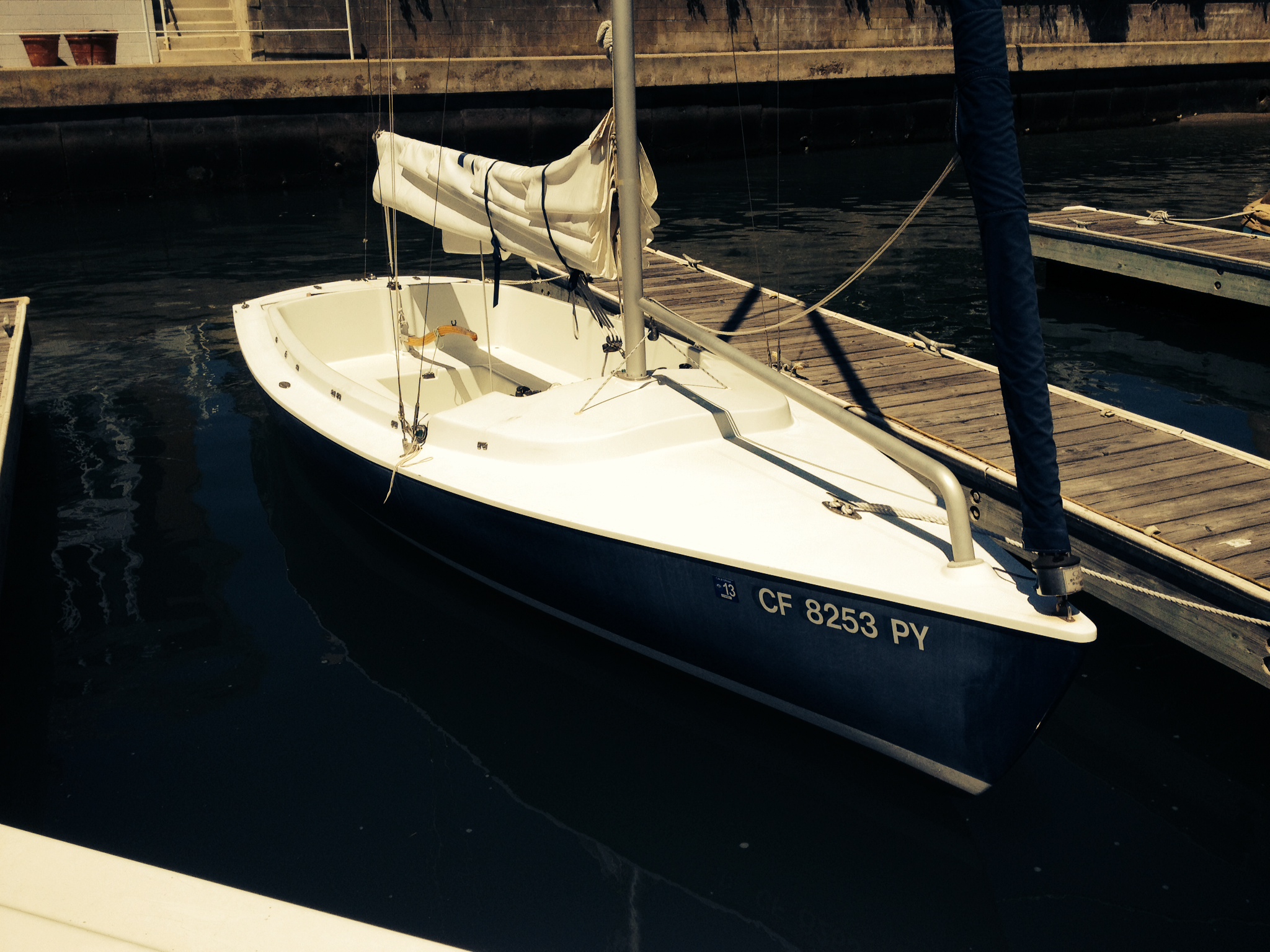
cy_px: 476
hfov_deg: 52.6
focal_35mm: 35
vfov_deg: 40.7
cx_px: 635
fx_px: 1284
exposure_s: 1/3953
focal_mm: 4.28
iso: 50
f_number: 2.4
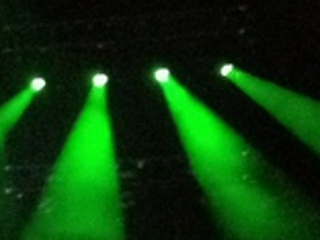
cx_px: -414
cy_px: 299
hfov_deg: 7.0
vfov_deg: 5.5
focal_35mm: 269
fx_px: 2487
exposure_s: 1/15
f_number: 2.4
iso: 800
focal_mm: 4.28
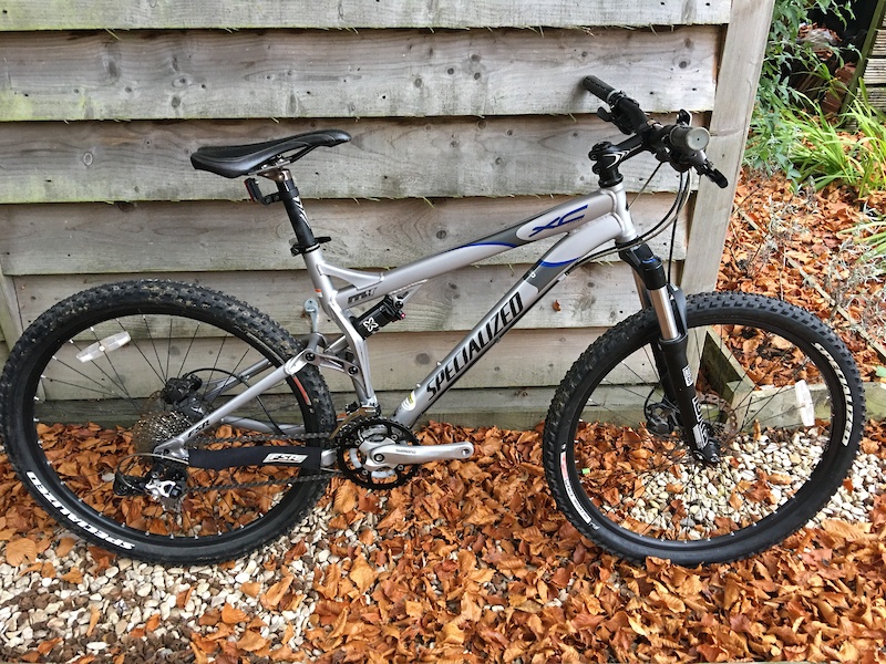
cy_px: 332
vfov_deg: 48.2
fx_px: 742
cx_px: 443
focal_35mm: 29
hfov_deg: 61.7
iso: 80
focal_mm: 4.15
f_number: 2.2
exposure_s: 1/17
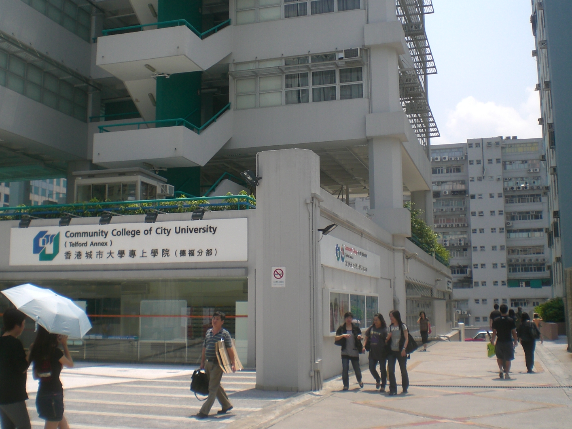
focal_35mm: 43
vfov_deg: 33.6
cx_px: 275
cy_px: 221
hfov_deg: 43.8
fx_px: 710
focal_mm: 6.3
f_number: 4.4
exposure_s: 1/400
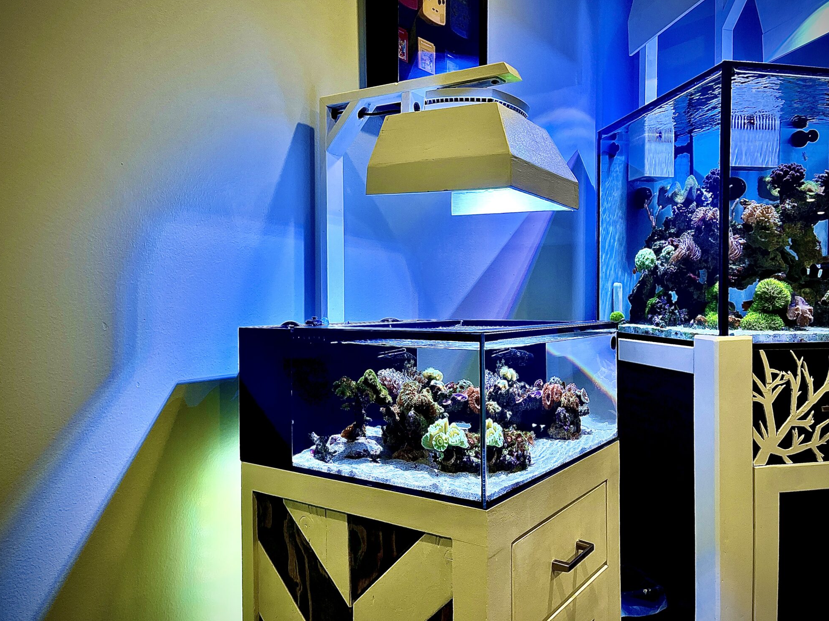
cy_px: 309
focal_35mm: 27
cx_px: 422
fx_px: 647
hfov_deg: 65.3
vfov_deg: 51.4
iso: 125
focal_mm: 5.1
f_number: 1.6
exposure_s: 1/120
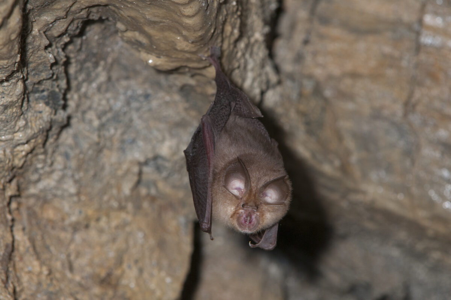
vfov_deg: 4.6
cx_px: 226
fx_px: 3754
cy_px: 150
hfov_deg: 6.9
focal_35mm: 300
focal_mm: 200
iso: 400
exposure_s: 1/60
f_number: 11
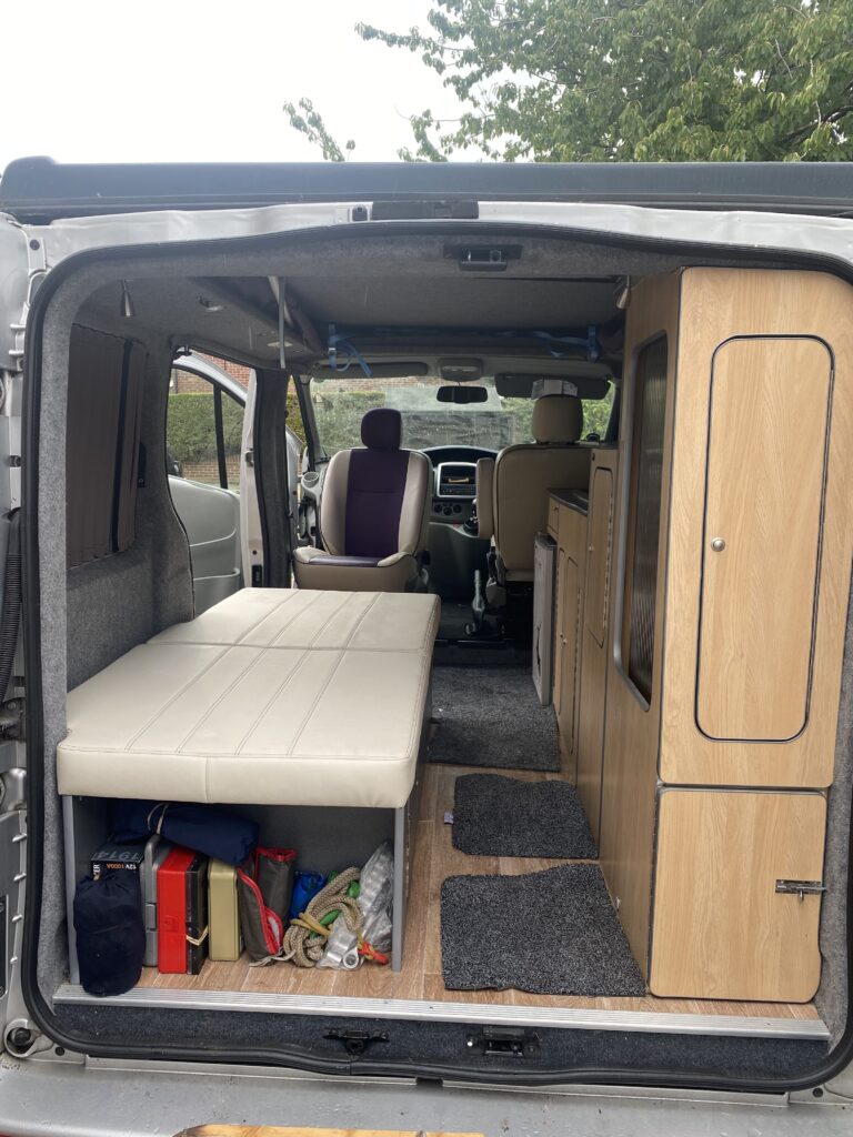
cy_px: 568
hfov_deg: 53.1
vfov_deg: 67.3
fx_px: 854
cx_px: 426
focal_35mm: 26
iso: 32
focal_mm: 4.25
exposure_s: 1/205
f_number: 1.8
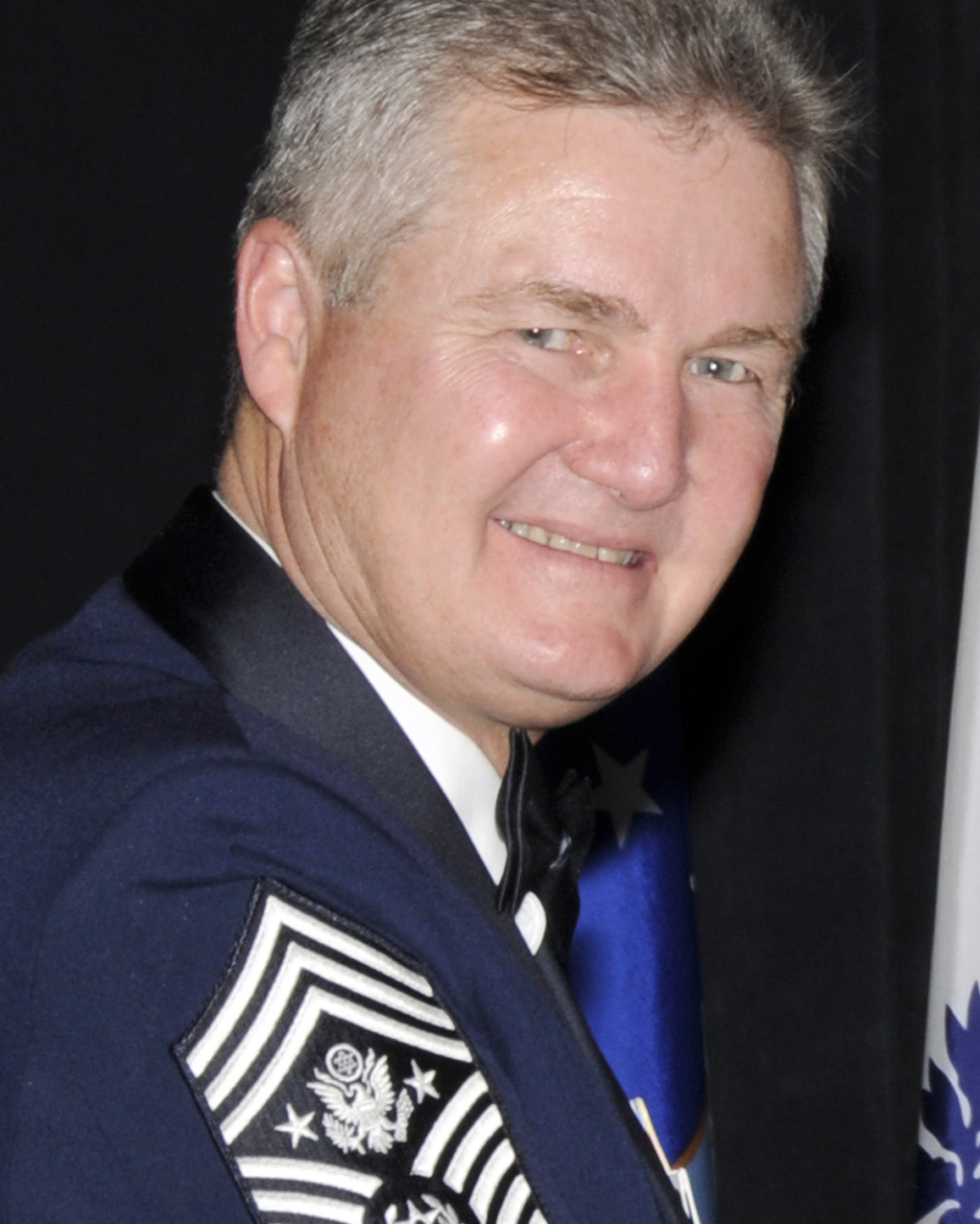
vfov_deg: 4.3
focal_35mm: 449
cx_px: 1386
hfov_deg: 3.4
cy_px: 1015
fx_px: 16261
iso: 200
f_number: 11
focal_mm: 95
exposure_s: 1/60
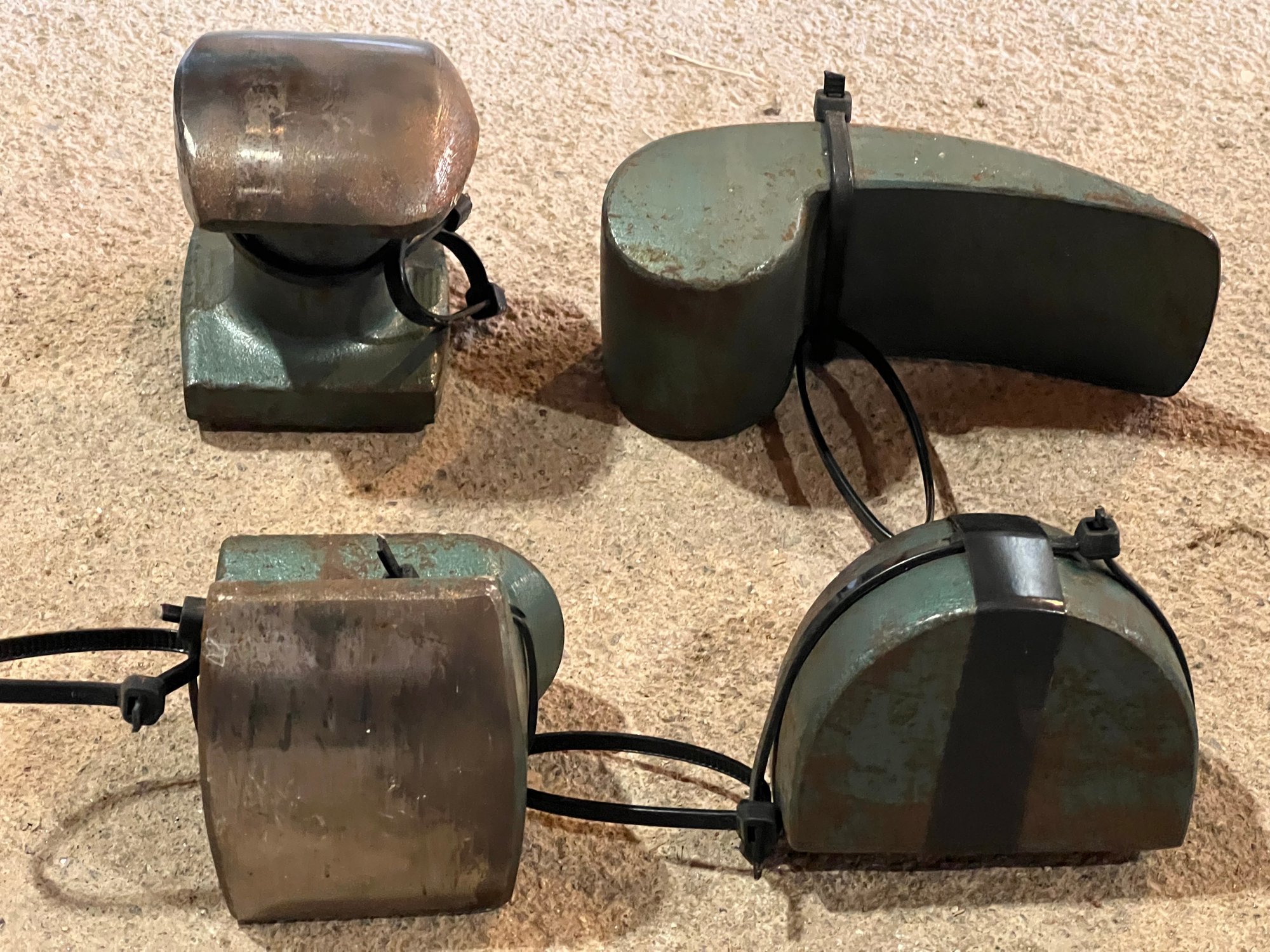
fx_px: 2825
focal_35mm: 77
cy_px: 476
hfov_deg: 25.3
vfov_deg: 19.1
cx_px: 635
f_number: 2.8
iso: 1000
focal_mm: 9
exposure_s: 1/40
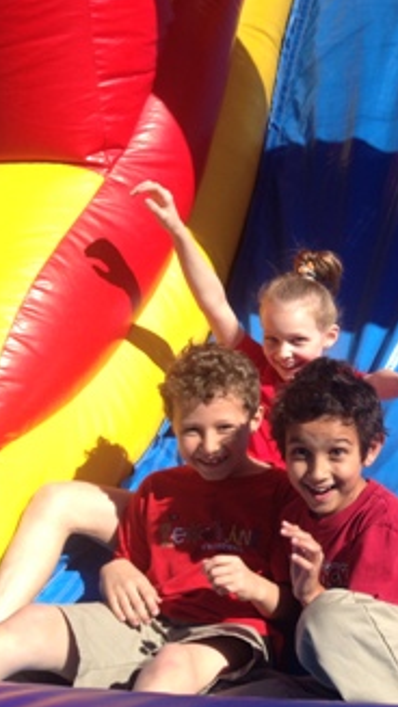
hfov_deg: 20.1
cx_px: 515
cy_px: 354
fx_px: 1032
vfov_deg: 37.8
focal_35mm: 55
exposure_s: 1/1506
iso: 50
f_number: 2.4
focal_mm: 4.12
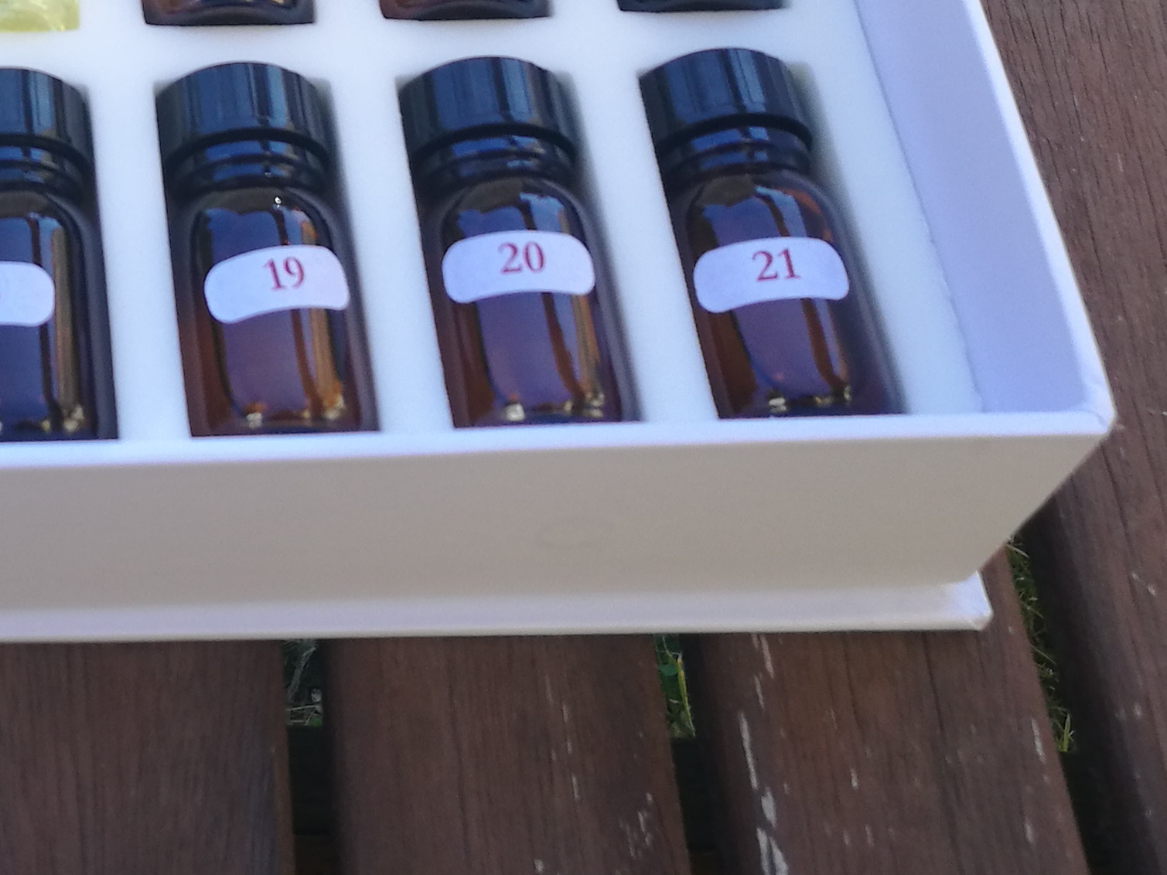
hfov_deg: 25.1
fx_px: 2394
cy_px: -212
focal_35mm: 71
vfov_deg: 19.4
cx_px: -176
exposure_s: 1/114
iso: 50
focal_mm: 4.5
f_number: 2.2
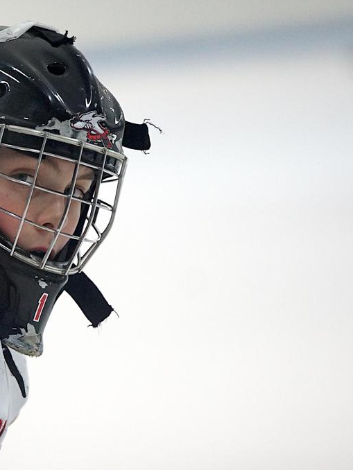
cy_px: 235
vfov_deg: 4.6
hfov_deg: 3.4
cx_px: 31
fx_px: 5911
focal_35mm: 435
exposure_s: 1/800
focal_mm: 200
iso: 3200
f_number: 2.8
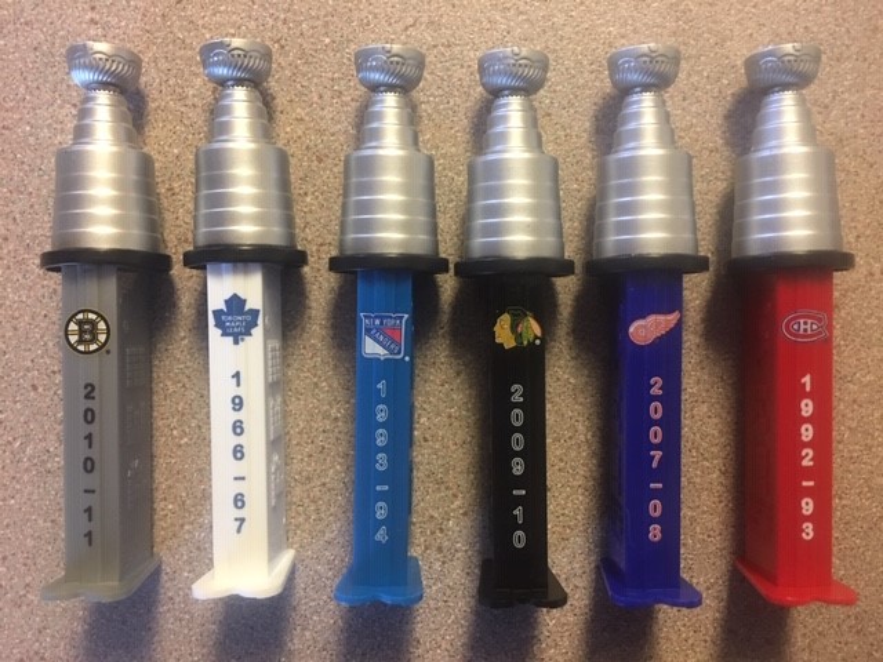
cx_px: 442
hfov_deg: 61.7
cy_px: 331
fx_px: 740
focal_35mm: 29
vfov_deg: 48.2
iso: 100
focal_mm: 4.15
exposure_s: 1/8
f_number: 2.2
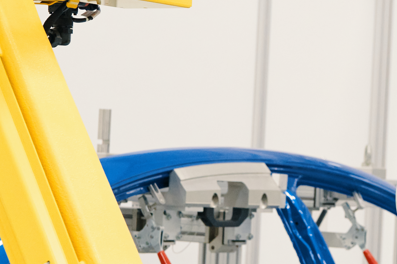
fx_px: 2216
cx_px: 391
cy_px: 191
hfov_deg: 10.2
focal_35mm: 201
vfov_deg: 6.8
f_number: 4
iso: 1600
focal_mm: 50
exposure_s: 1/400
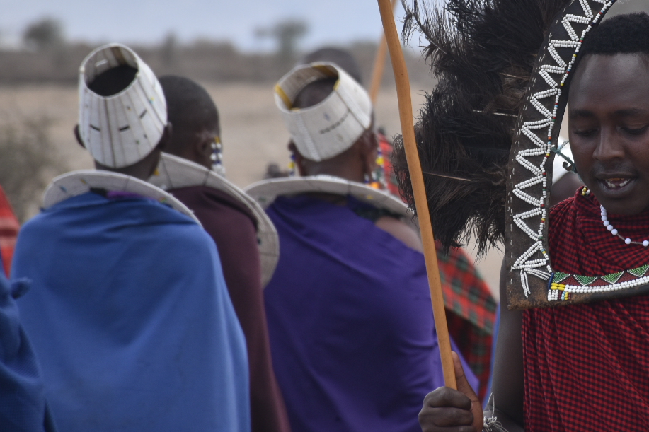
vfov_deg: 3.7
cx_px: 529
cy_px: 74
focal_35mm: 371
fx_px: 6687
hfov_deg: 5.6
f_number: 6.3
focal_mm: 140
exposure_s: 1/640
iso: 200
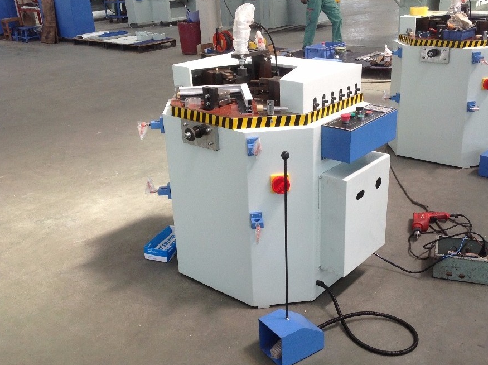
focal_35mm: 40
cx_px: 259
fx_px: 563
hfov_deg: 46.8
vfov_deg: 35.9
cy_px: 192
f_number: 2.4
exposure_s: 1/120
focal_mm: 4.28
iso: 80
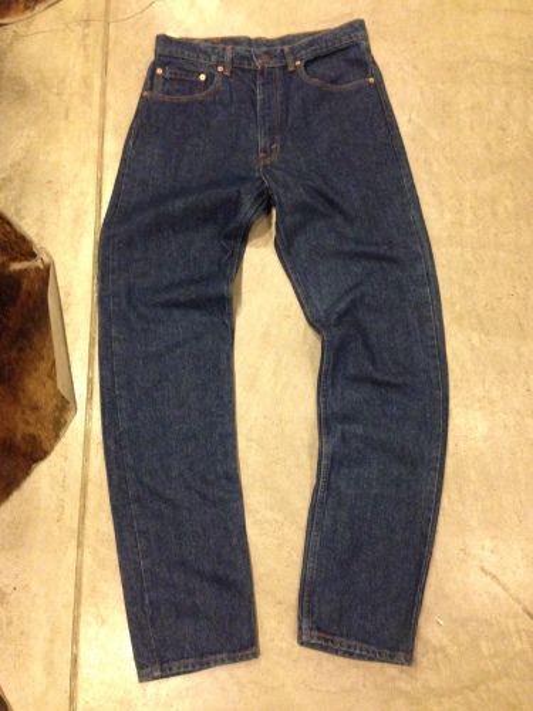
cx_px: 266
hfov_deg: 42.9
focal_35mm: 33
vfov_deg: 55.4
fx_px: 677
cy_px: 356
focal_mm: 4.12
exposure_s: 1/15
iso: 640
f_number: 2.4
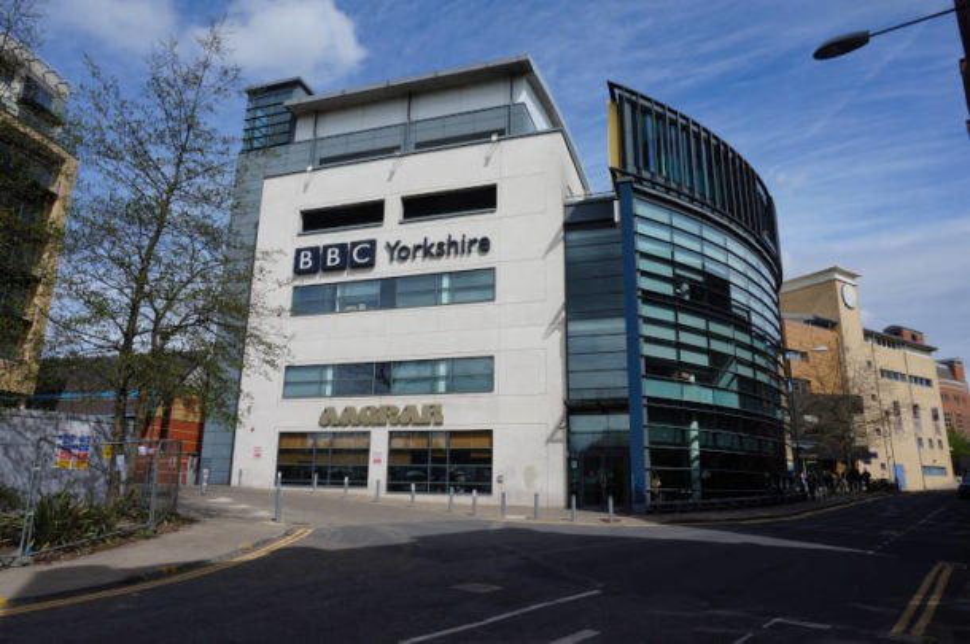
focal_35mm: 24
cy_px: 322
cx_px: 485
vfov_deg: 53.0
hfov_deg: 73.8
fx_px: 646
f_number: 16
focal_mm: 16
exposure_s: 1/250
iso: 200
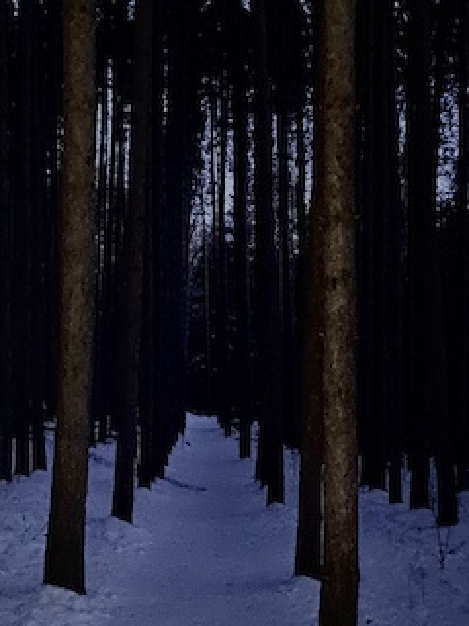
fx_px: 1174
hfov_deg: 22.6
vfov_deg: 29.6
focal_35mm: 65
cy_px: 428
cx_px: 240
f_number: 1.8
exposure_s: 1/2
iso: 2500
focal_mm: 4.25
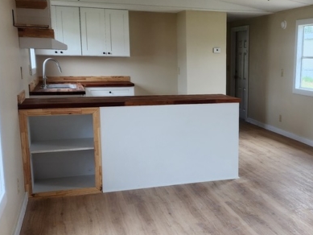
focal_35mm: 35
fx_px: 317
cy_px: 133
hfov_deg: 50.9
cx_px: 226
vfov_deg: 40.6
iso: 50
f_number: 1.8
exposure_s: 1/180
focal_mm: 6.4
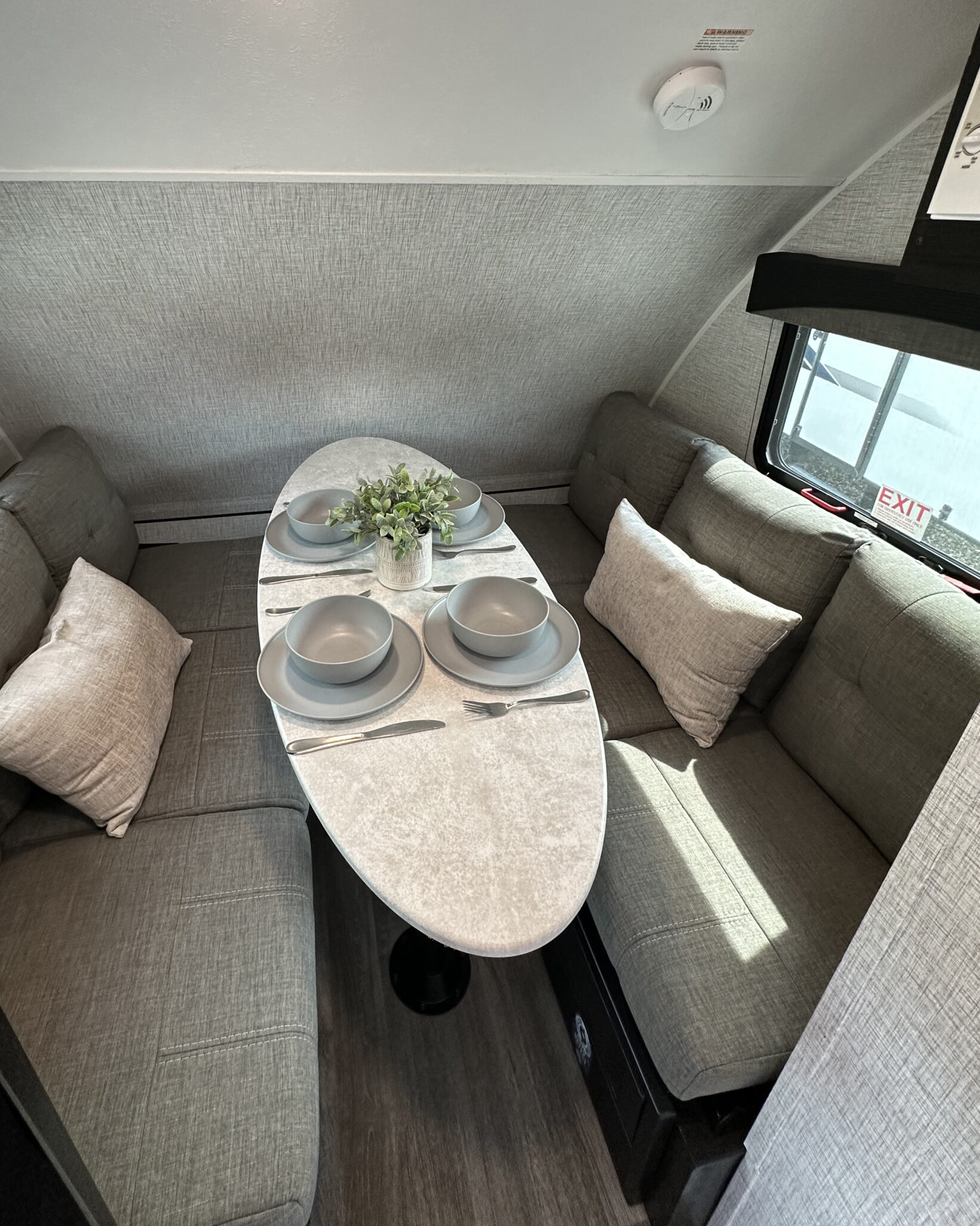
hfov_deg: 76.5
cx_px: 415
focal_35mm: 17
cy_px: 479
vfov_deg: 88.3
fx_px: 616
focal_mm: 2.22
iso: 160
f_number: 2.2
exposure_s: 1/99
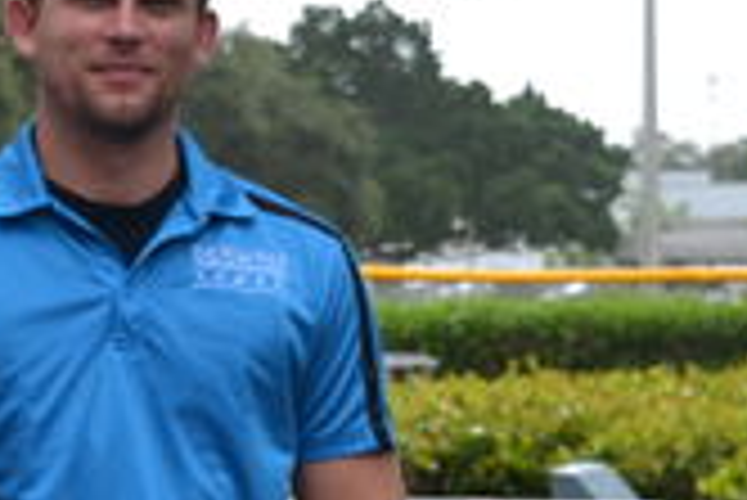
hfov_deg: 10.8
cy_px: 432
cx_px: -360
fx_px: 3821
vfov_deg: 7.5
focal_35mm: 184
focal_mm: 34
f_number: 6.3
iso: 100
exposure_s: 1/160
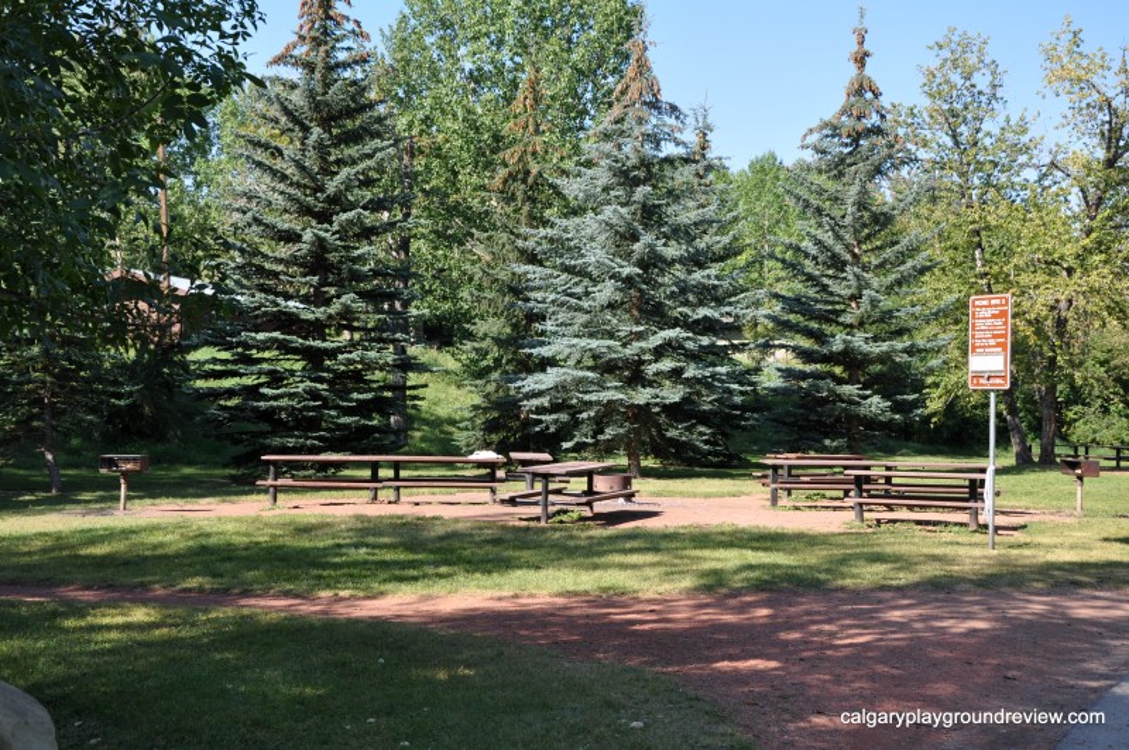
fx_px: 1315
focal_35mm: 42
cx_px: 564
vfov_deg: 31.8
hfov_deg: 46.5
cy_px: 375
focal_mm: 28
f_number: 7.1
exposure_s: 1/200
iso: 200
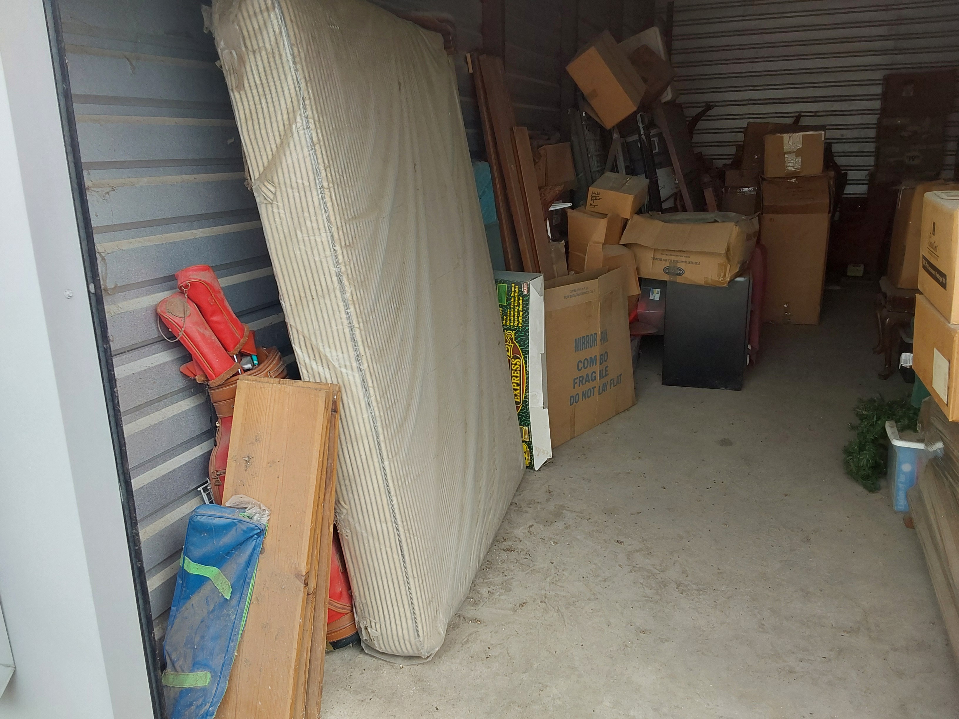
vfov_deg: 49.7
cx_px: 480
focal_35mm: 28
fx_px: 776
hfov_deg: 63.4
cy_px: 360
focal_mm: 2.91
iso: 50
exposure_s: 1/252
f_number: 1.9
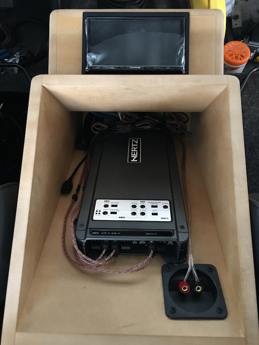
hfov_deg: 48.2
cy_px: 172
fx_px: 289
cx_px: 130
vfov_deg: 61.7
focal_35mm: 29
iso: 125
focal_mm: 4.15
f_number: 2.2
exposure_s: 1/4
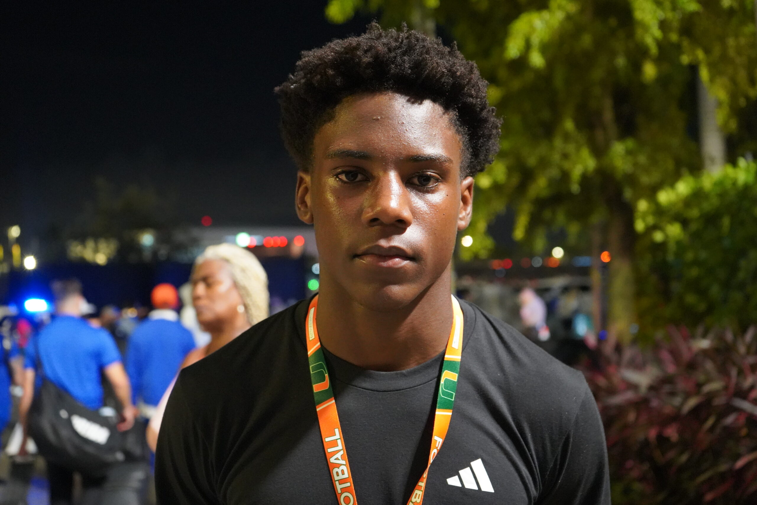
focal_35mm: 46
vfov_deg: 29.2
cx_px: 378
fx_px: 967
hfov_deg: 42.7
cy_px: 252
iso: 12800
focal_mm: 46
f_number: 4.5
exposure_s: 1/80
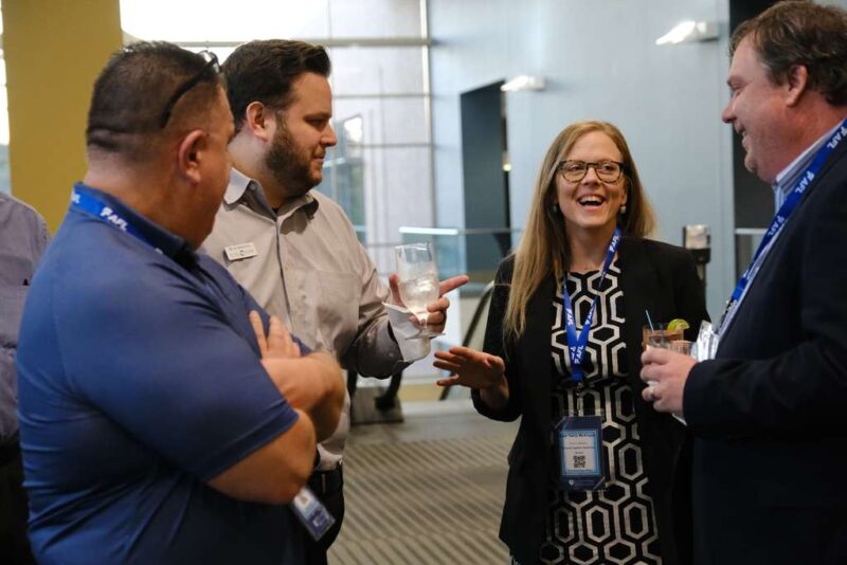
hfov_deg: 30.5
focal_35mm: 66
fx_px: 1553
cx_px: 424
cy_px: 282
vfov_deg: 20.6
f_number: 3.2
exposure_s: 1/100
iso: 6400
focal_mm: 44.1
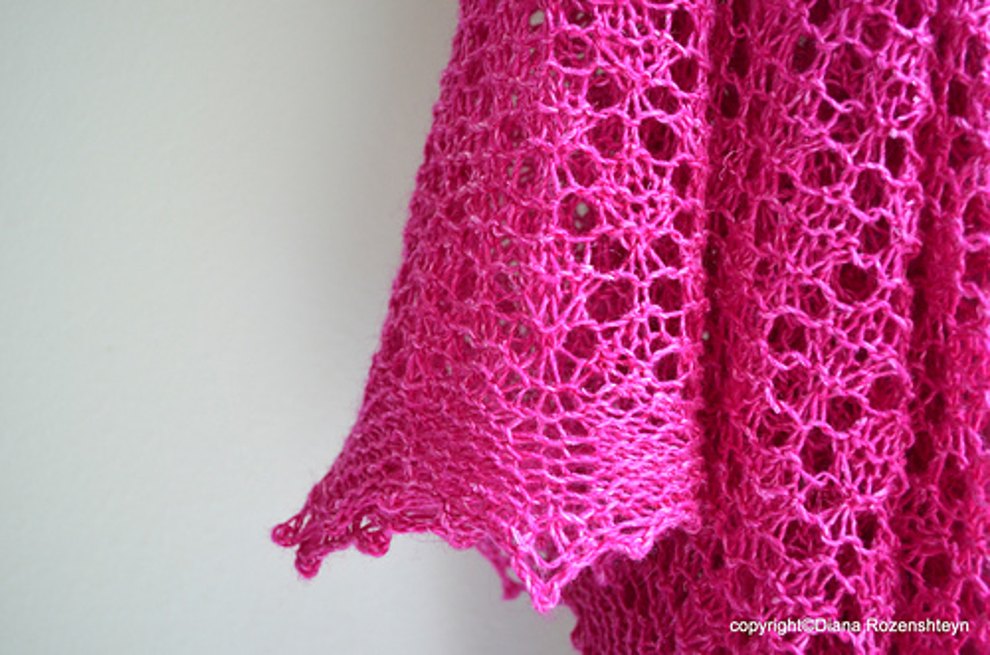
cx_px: 495
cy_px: 328
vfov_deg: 27.9
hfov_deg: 41.2
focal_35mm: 48
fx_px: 1317
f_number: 5
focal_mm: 32
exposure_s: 1/100
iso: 400
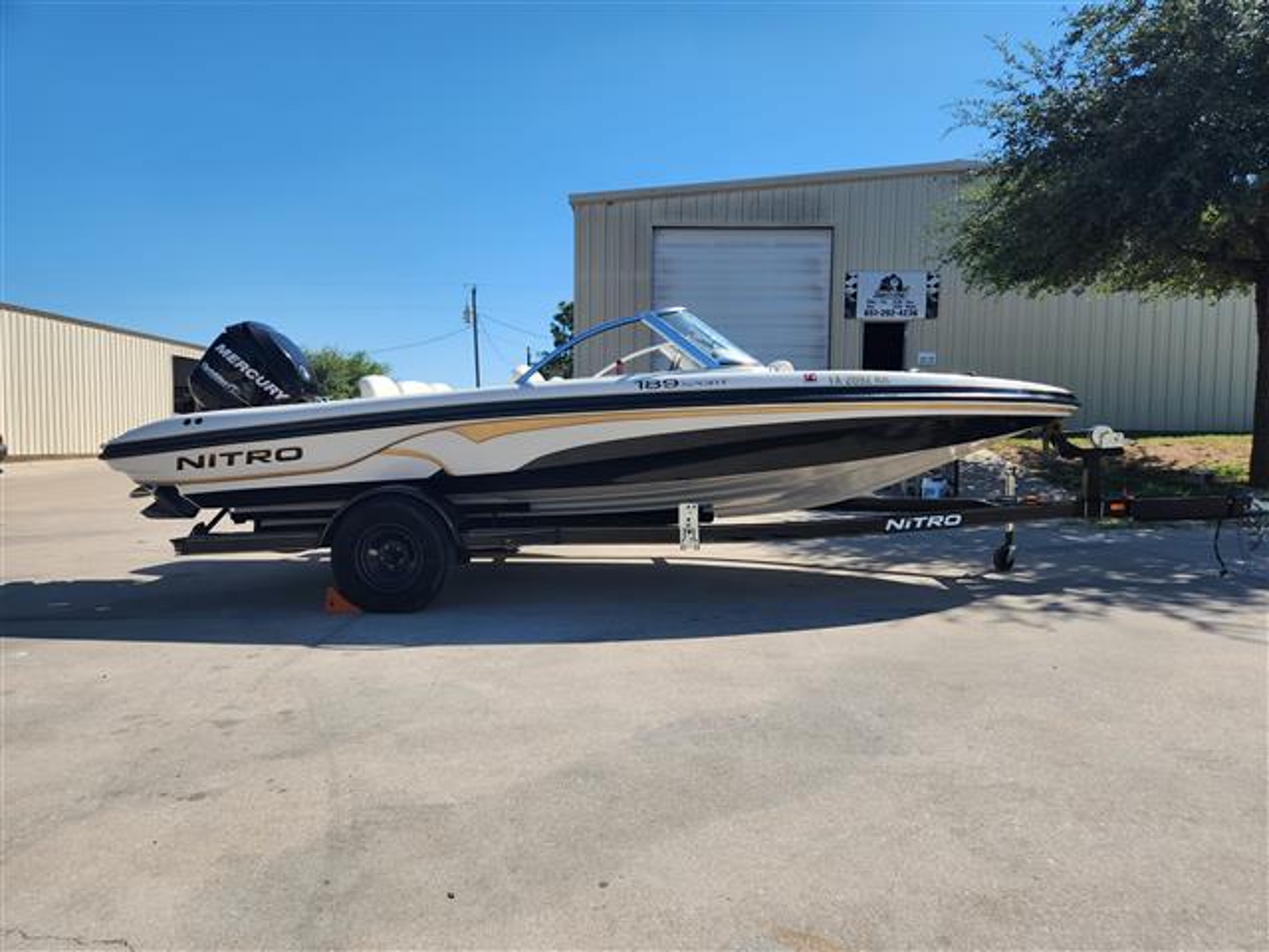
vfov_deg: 58.9
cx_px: 634
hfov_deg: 73.9
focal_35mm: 23
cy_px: 476
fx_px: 843
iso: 20
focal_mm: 5.4
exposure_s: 1/1601
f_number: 1.8
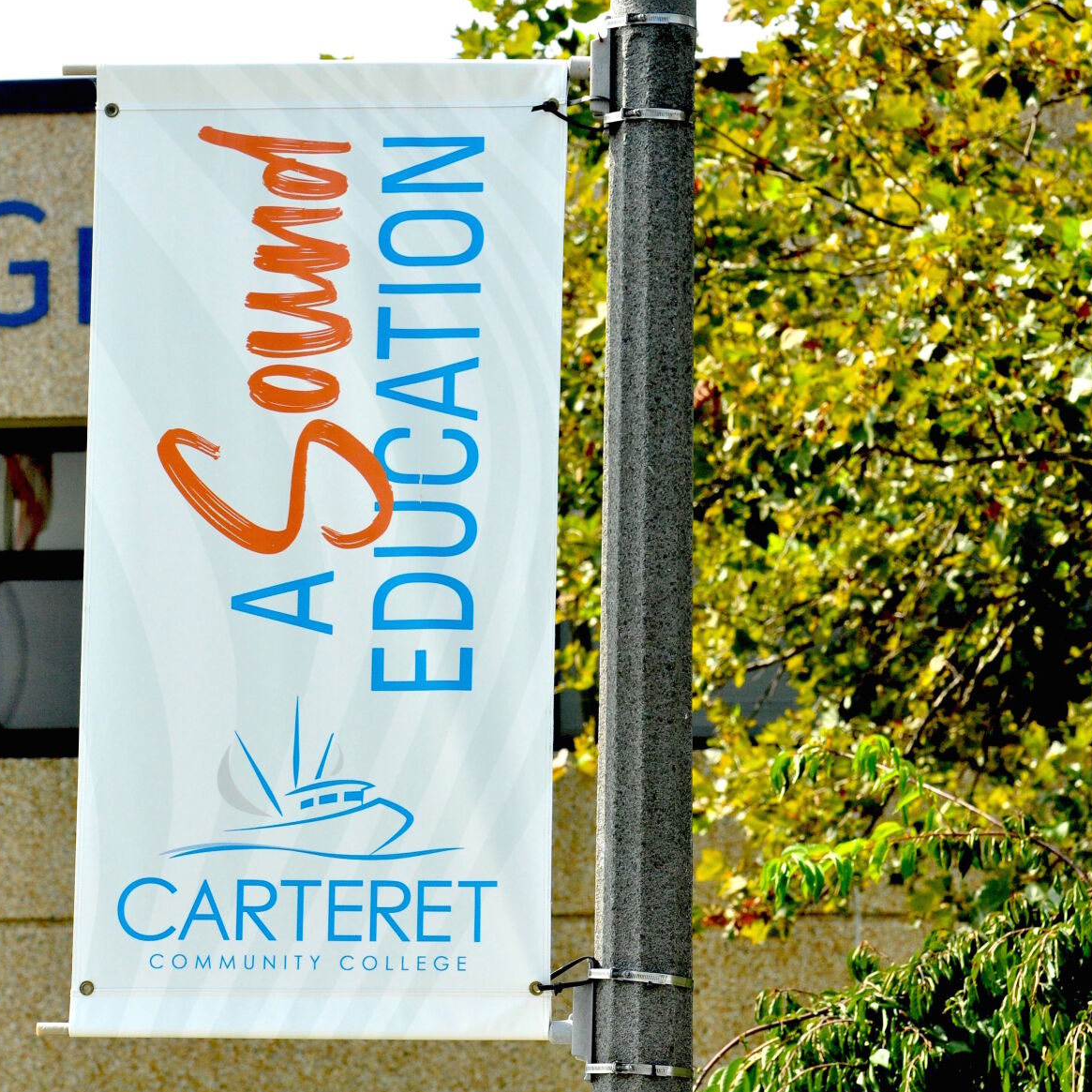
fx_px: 6888
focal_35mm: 193
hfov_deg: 9.1
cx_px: 425
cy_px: 546
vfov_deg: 9.1
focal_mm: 100
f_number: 10
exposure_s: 1/800
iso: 800
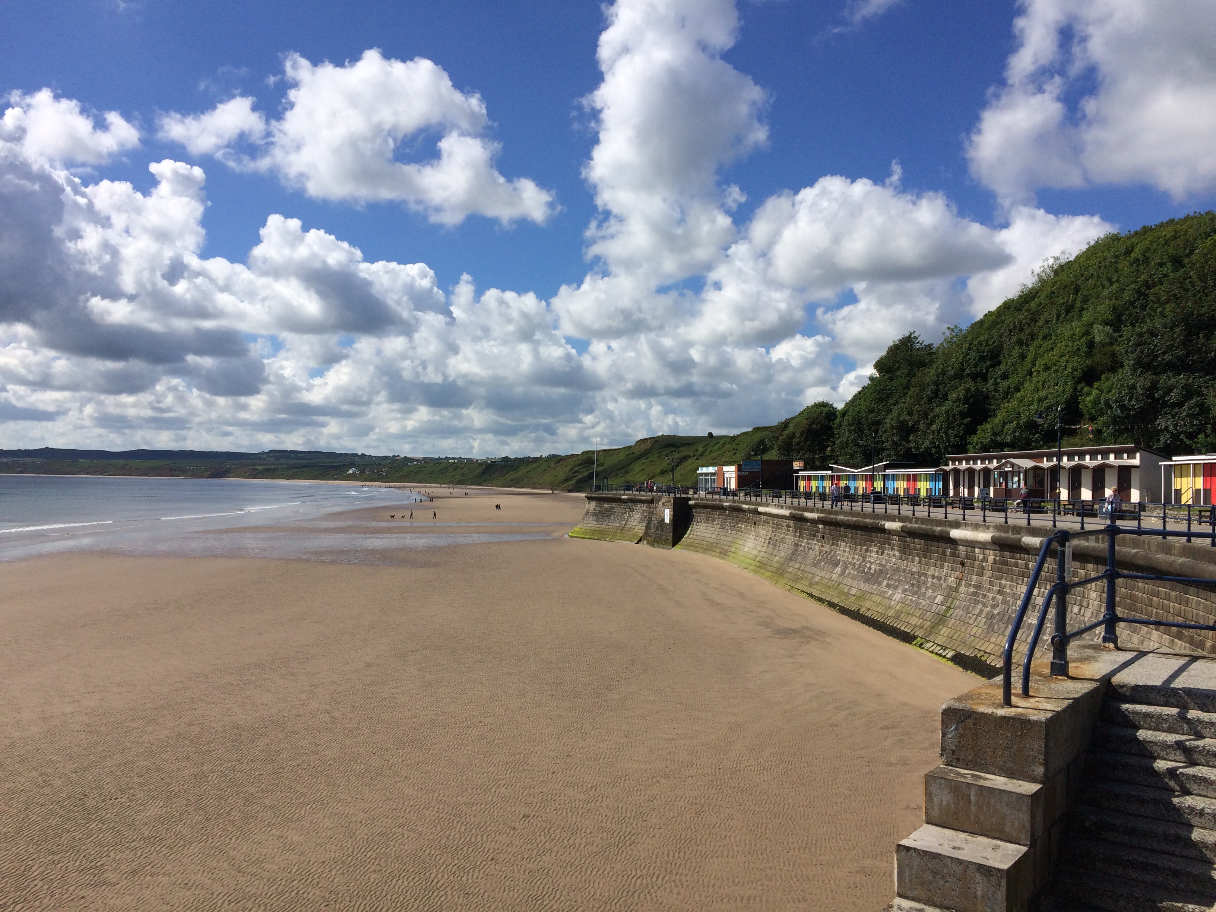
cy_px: 456
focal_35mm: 29
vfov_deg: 48.2
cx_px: 608
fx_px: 1019
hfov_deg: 61.7
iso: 32
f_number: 2.2
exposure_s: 1/5128
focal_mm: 4.15
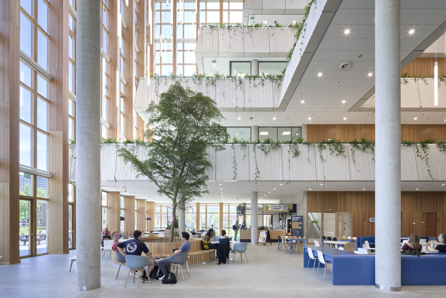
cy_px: 149
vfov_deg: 70.4
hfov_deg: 93.3
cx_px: 223
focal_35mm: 17
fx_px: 211
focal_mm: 17
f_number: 16
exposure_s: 1/25
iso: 400
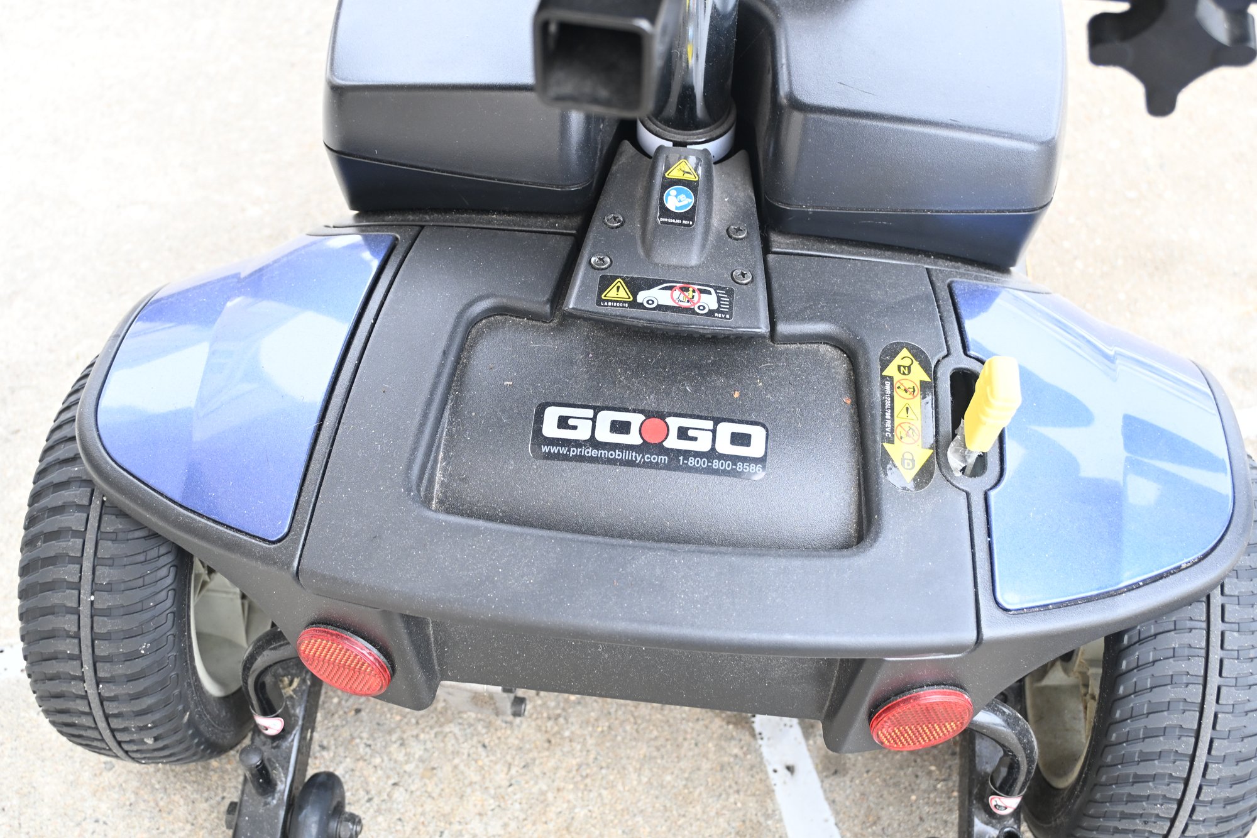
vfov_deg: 36.2
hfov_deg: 52.2
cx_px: 628
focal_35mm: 37
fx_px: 1283
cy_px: 419
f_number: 4.2
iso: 400
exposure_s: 1/200
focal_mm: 24.5
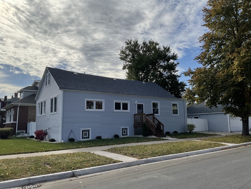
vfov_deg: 48.2
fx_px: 210
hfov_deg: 61.7
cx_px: 126
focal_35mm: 29
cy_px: 94
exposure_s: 1/4065
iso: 16
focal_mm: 3
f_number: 1.8
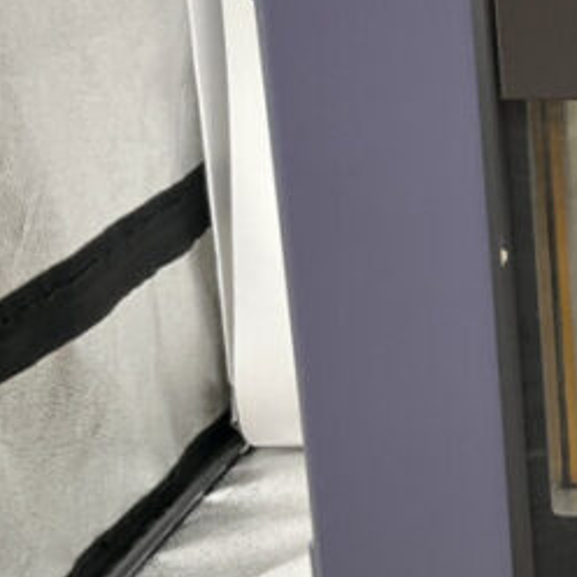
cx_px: 889
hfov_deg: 15.1
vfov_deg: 16.4
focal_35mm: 106
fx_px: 1999
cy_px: 251
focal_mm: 3
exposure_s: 1/50
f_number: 1.8
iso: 64
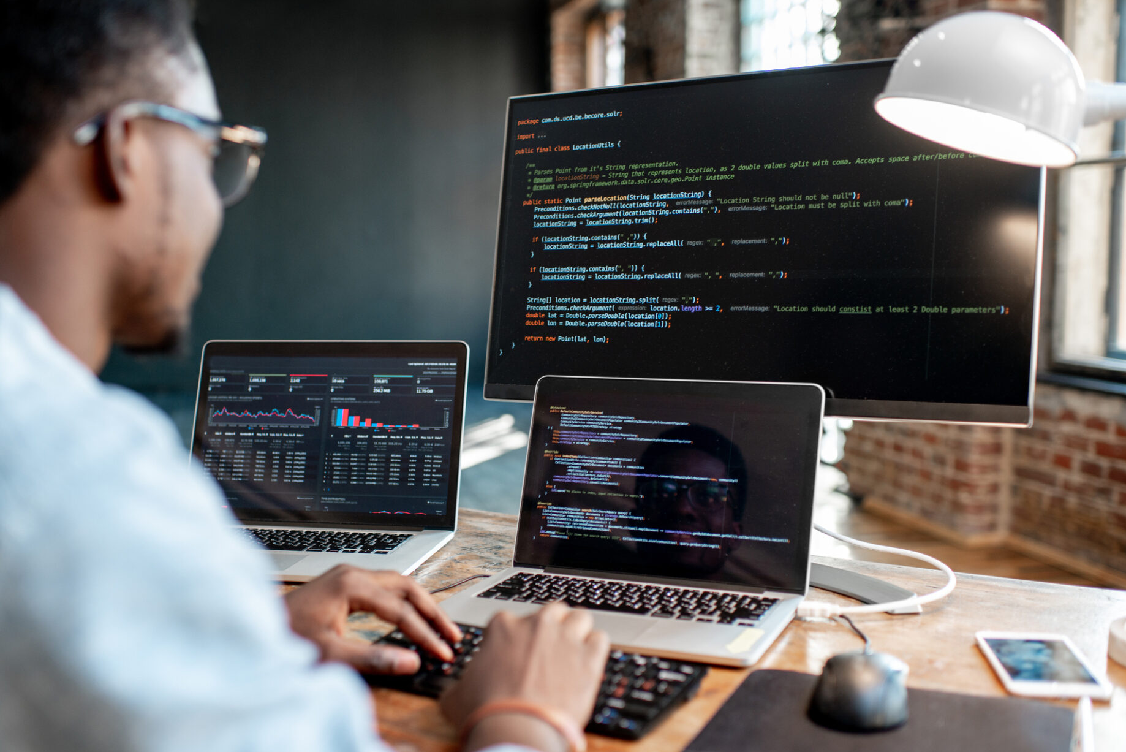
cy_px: 399
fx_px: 1220
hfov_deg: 49.5
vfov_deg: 34.2
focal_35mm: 39
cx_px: 510
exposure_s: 1/160
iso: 250
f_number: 2.2
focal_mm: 35
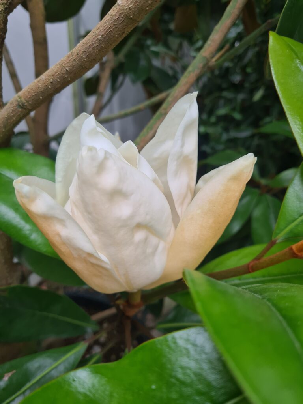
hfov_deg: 53.1
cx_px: 152
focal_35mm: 26
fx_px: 303
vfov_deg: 67.3
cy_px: 202
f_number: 1.8
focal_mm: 5.4
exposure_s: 1/180
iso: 50
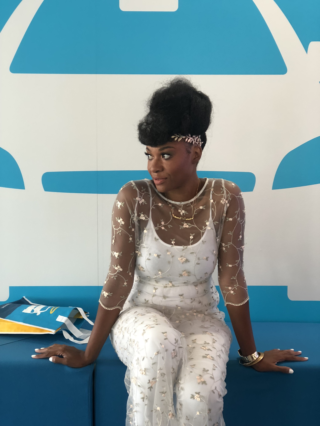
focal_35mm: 57
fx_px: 703
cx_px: 160
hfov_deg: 25.7
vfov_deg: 33.8
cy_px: 213
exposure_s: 1/60
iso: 200
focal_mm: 6.6
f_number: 2.8
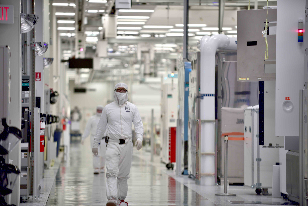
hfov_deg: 10.3
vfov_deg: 6.9
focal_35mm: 200
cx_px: 154
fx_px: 1712
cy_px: 103
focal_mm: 200
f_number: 2.8
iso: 125
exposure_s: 1/30
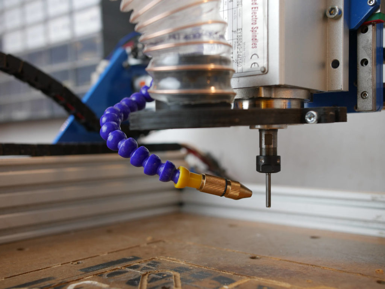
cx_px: 192
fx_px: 490
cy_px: 144
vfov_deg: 32.9
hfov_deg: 42.9
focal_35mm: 44
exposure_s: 1/60
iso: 400
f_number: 2.2
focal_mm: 22
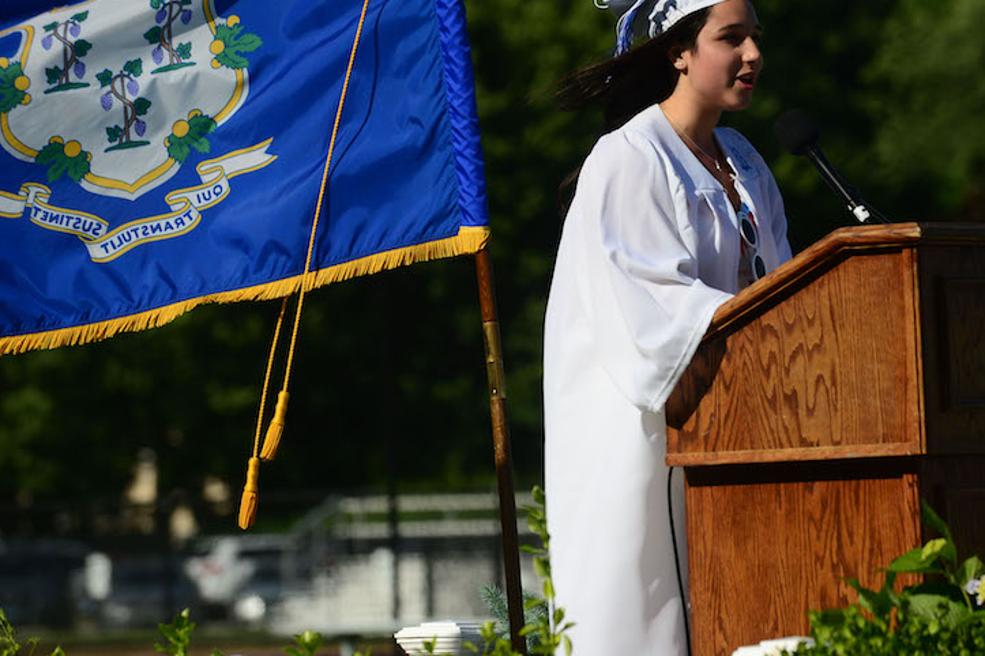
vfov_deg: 5.5
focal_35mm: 249
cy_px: 335
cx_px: 582
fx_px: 6812
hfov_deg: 8.3
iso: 200
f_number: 7.1
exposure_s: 1/2000
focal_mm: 200
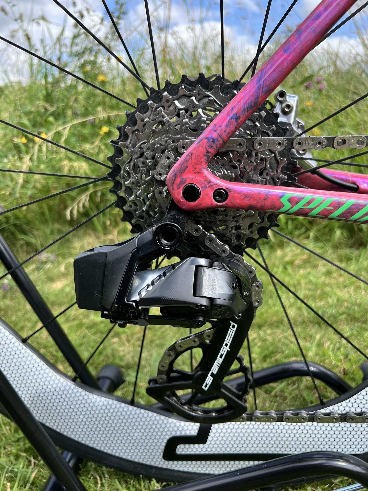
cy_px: 246
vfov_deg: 67.3
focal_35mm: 26
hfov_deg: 53.1
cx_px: 184
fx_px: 369
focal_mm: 5.7
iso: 50
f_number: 1.5
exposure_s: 1/1009
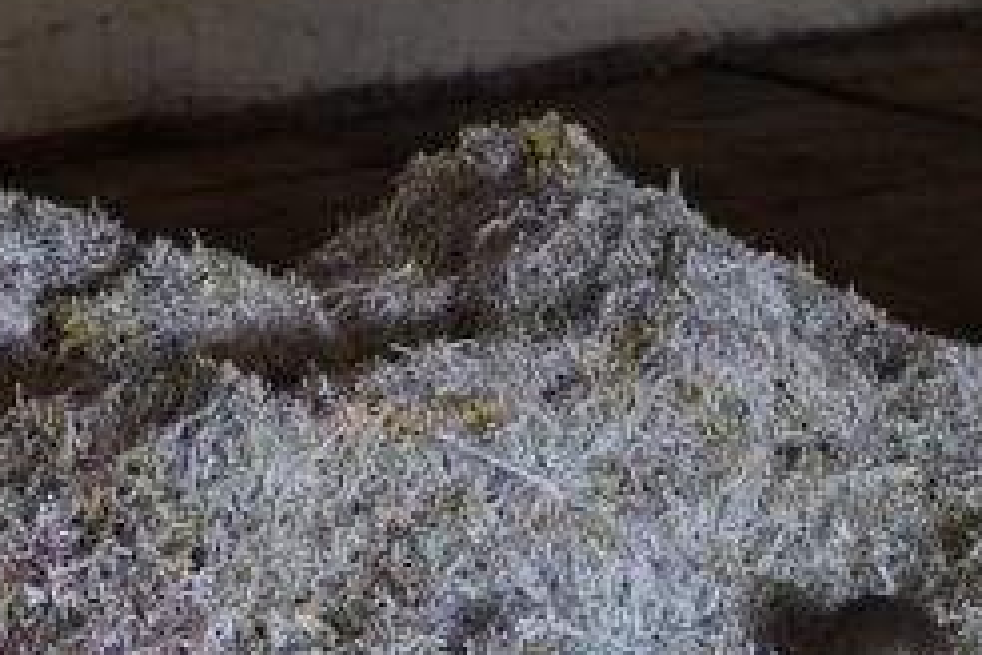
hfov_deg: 9.9
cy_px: 218
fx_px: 5673
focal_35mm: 208
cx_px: 830
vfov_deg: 6.6
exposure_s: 1/8
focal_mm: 50
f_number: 2.2
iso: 125
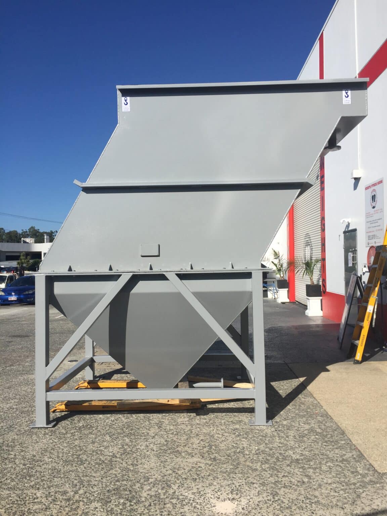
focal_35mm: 29
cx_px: 194
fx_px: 432
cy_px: 258
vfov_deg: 61.7
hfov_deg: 48.2
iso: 32
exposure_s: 1/3597
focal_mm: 4.15
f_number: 2.2
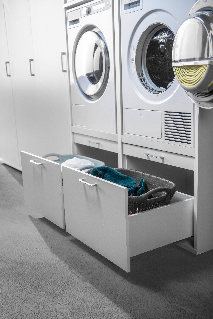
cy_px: 160
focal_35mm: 45
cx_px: 106
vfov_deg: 43.6
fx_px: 399
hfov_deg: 29.9
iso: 100
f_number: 2.8
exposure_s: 1/90
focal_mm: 45
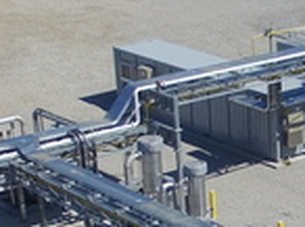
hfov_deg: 14.0
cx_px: 372
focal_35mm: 137
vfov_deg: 10.7
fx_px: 1205
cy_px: 204
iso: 100
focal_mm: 3.61
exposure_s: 1/1715
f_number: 2.8
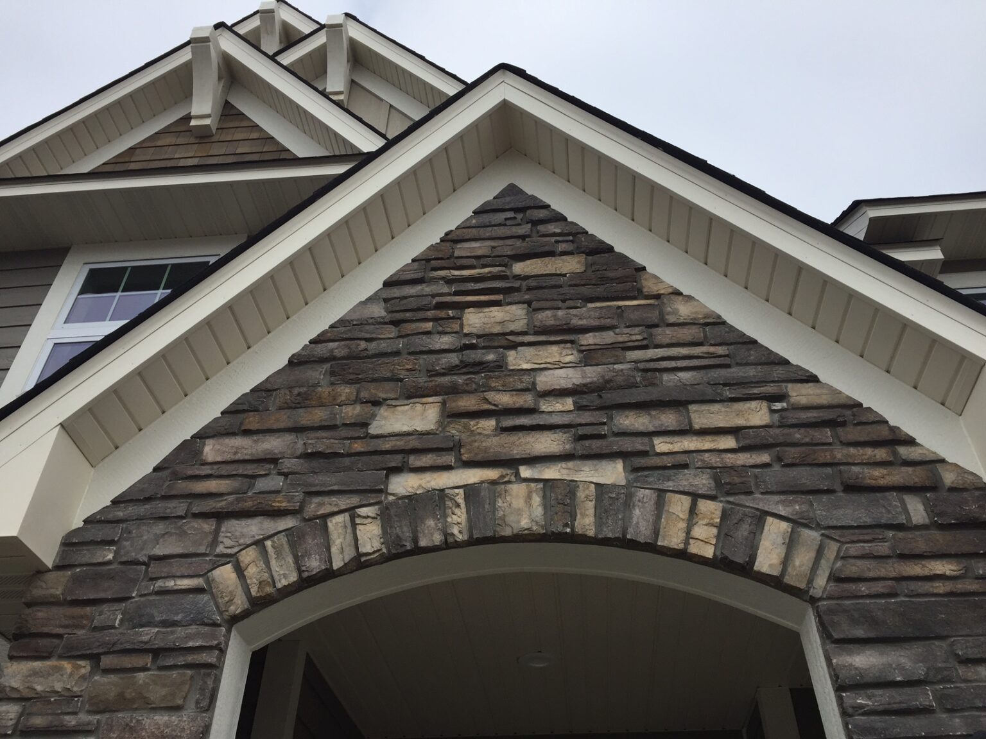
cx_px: 493
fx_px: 826
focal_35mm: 29
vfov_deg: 48.2
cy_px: 370
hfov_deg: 61.7
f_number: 2.2
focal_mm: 4.15
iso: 32
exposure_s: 1/1647
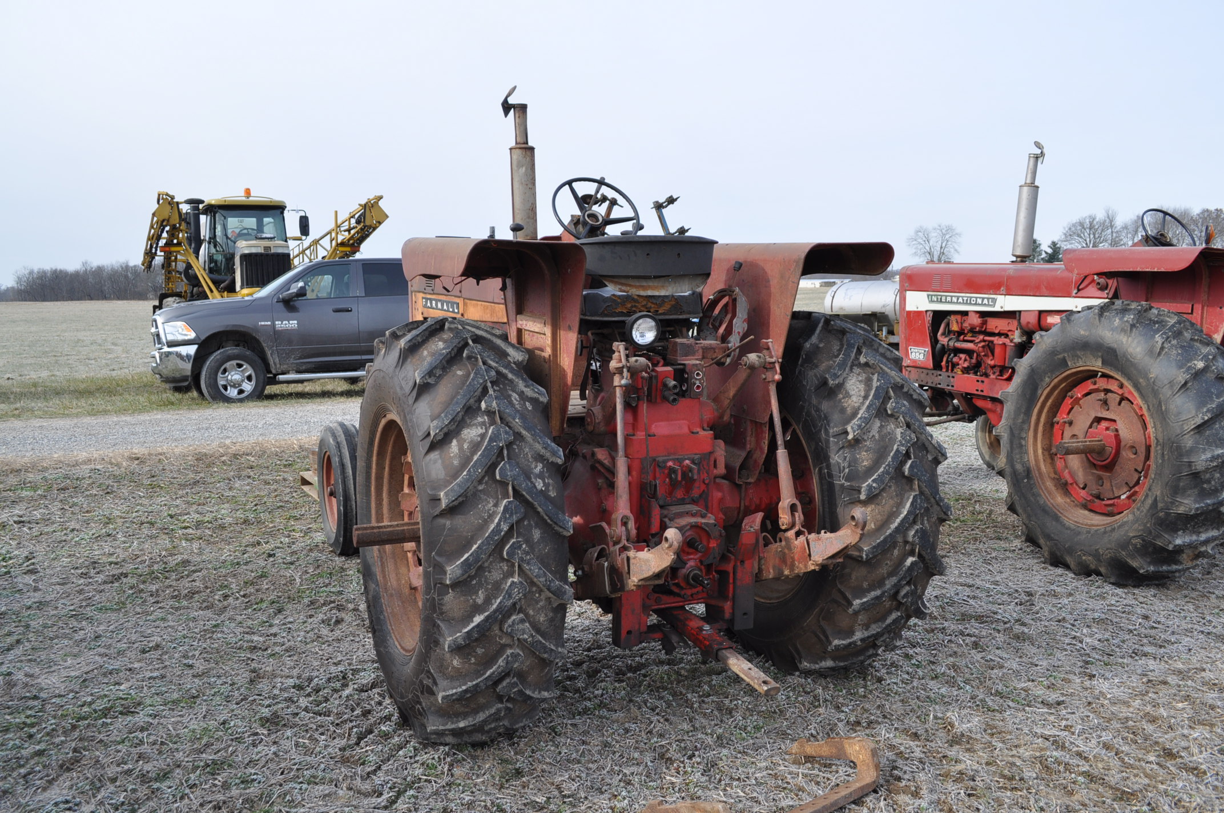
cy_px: 406
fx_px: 1019
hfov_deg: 62.0
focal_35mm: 30
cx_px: 612
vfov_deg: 43.5
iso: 200
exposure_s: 1/250
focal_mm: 20
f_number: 8
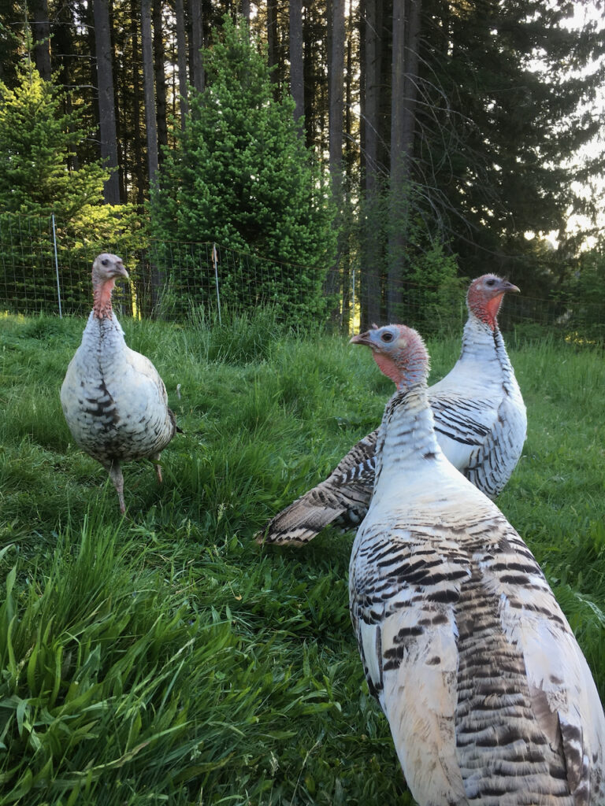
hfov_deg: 48.2
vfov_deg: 61.7
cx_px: 302
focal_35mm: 29
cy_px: 403
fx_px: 676
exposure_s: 1/120
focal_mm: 4.15
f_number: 2.2
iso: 40
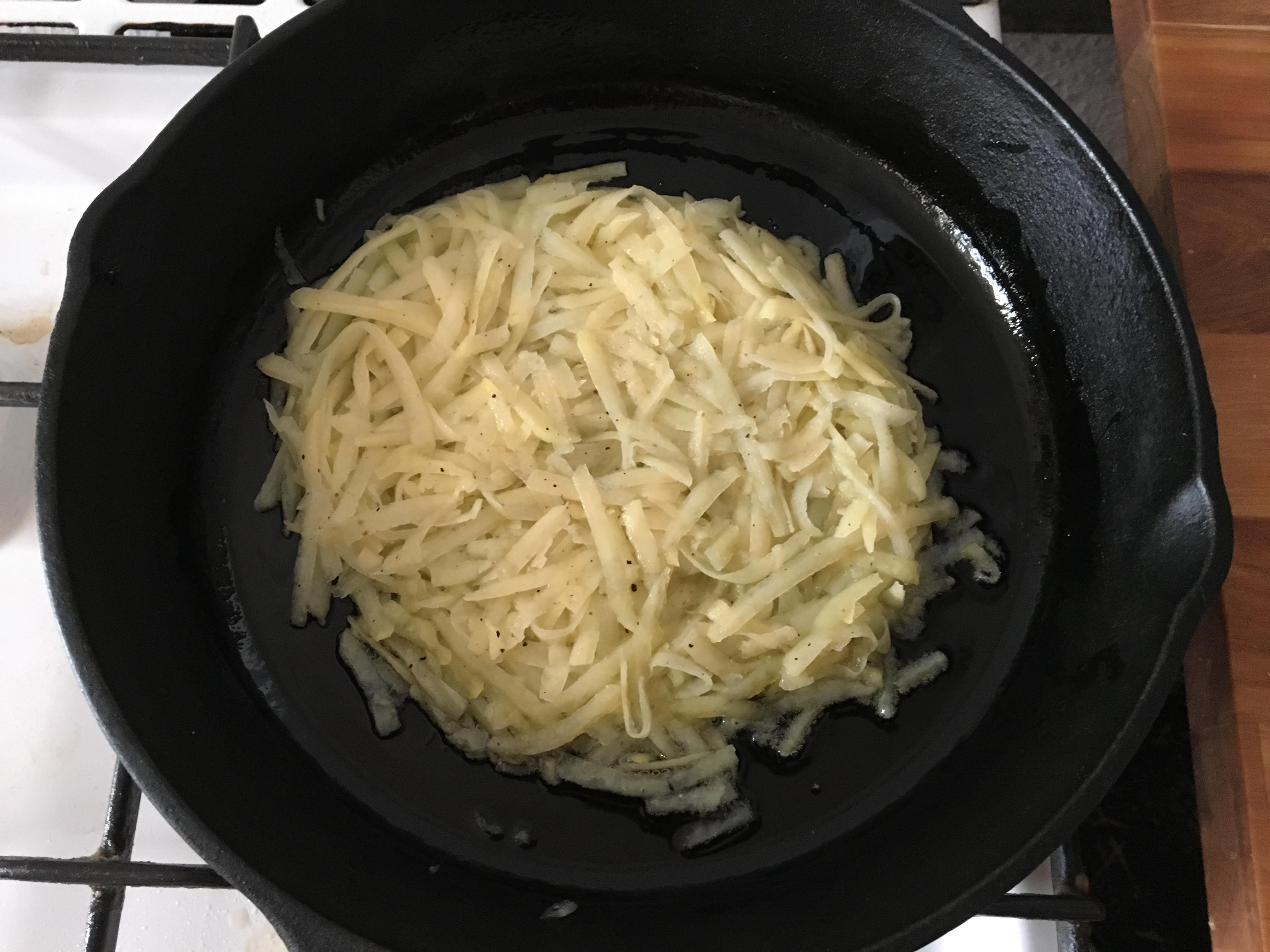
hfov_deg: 61.7
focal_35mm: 29
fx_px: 1064
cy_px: 476
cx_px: 635
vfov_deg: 48.2
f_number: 2.2
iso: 200
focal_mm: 4.15
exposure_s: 1/17
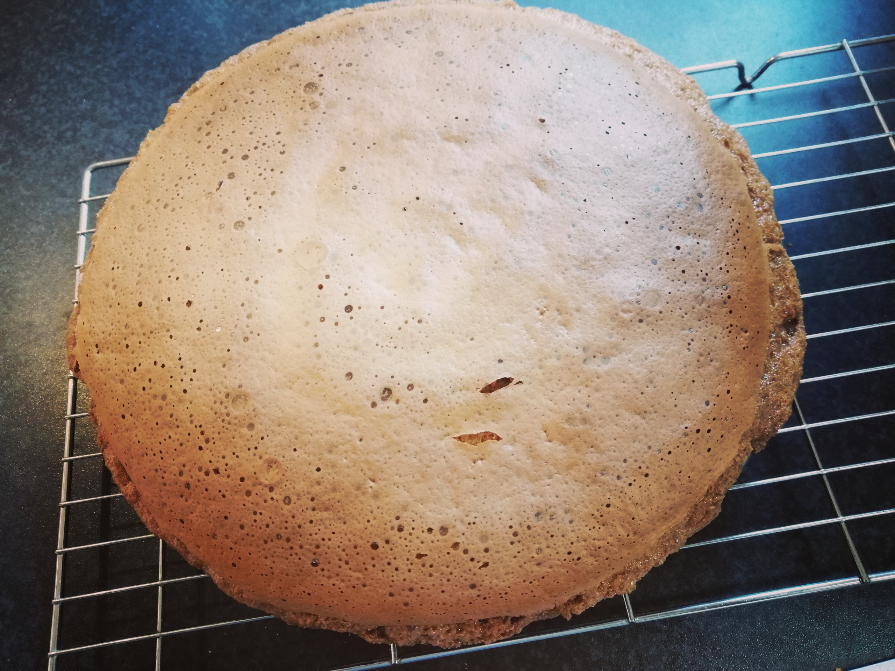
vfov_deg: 51.4
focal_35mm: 27
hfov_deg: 65.3
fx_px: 698
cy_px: 336
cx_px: 448
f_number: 1.8
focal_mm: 3.95
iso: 400
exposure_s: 1/50
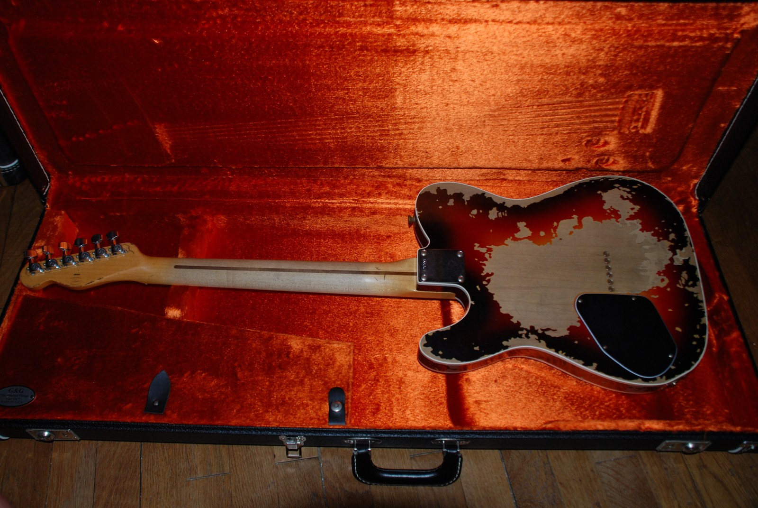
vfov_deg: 43.7
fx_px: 632
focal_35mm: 30
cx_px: 379
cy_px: 254
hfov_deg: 61.9
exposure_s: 1/60
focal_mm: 20
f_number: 3.8
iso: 200
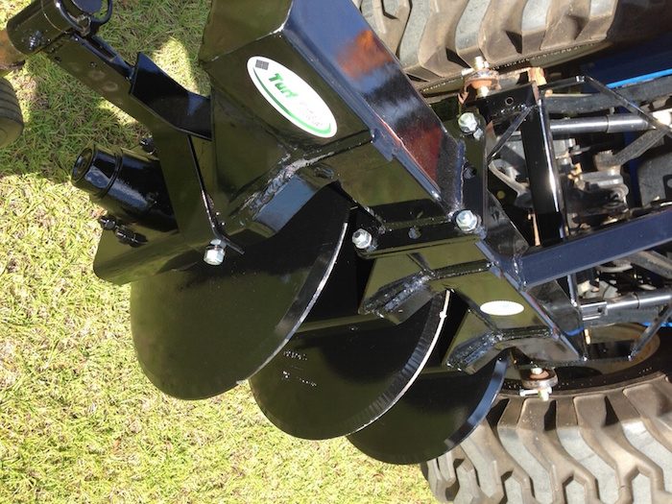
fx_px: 641
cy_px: 252
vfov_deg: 42.9
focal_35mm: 33
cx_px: 336
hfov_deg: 55.4
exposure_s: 1/374
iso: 50
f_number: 2.4
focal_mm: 4.12
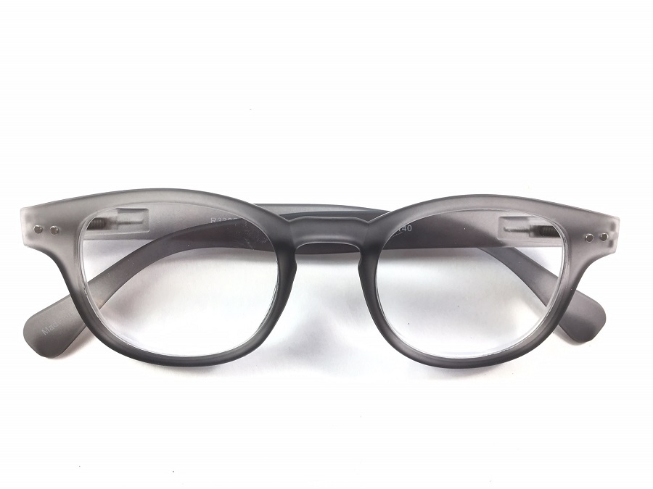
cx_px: 326
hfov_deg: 61.7
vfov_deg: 48.2
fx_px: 547
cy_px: 244
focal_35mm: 29
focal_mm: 4.15
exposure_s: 1/60
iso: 32
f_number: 2.2
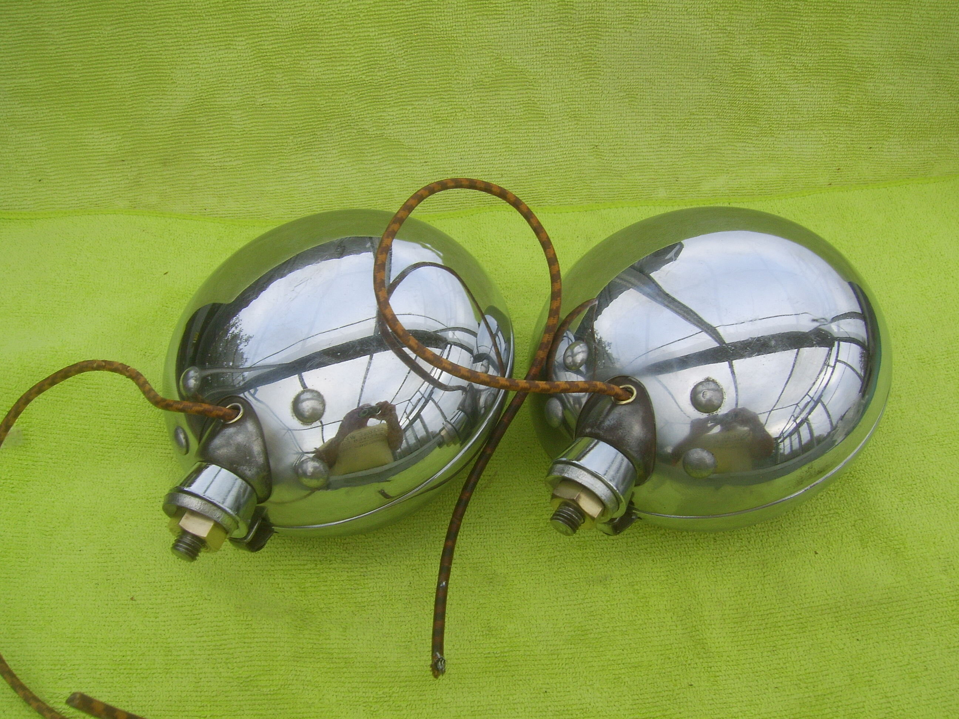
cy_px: 360
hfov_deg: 49.0
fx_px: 1053
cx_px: 480
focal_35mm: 38
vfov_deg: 37.7
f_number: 5.7
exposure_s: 1/100
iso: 50
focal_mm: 7.8
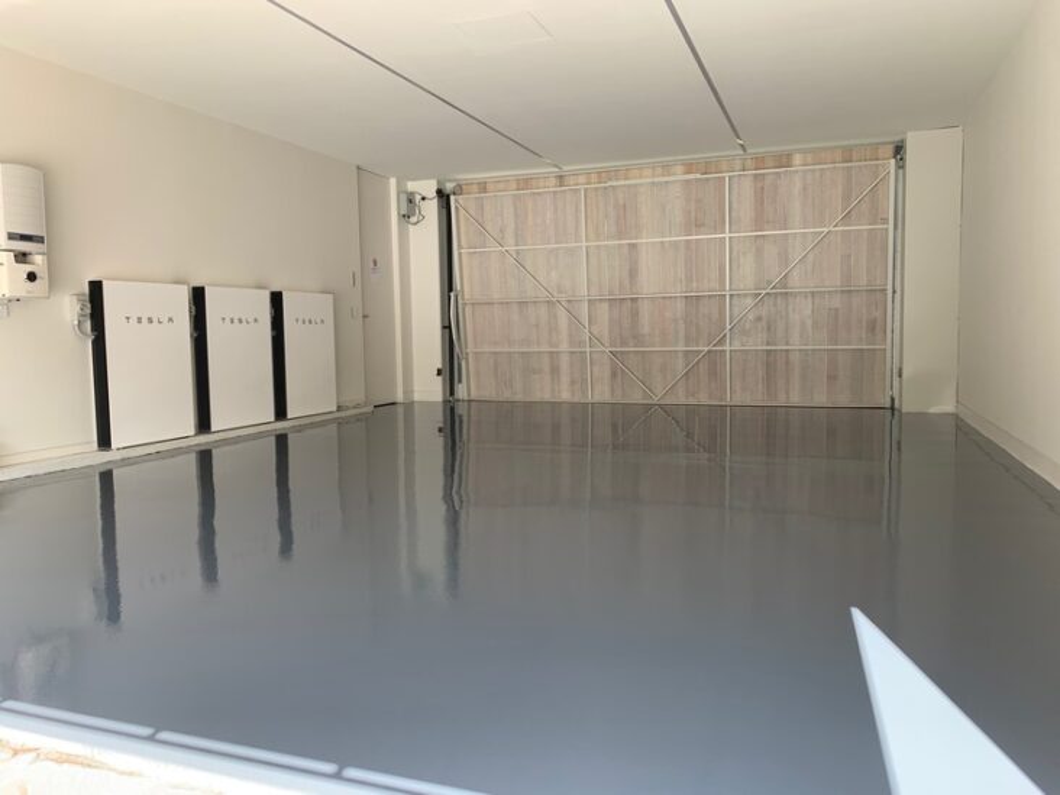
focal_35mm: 26
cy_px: 398
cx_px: 530
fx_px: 796
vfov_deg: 53.1
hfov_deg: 67.3
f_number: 1.8
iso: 25
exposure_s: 1/215
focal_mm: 4.25
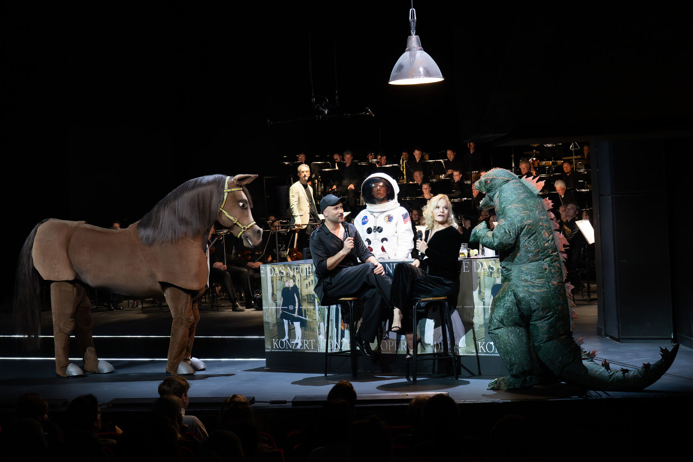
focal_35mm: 74
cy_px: 231
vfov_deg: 18.4
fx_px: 1424
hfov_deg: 27.3
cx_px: 346
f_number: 5.6
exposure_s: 1/160
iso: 6400
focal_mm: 74
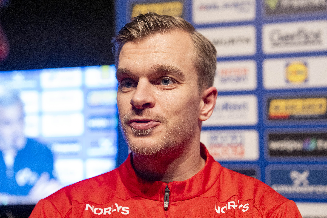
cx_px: 164
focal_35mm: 67
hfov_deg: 30.1
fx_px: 609
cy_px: 109
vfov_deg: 20.3
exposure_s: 1/320
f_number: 3.2
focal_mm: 67
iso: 5000
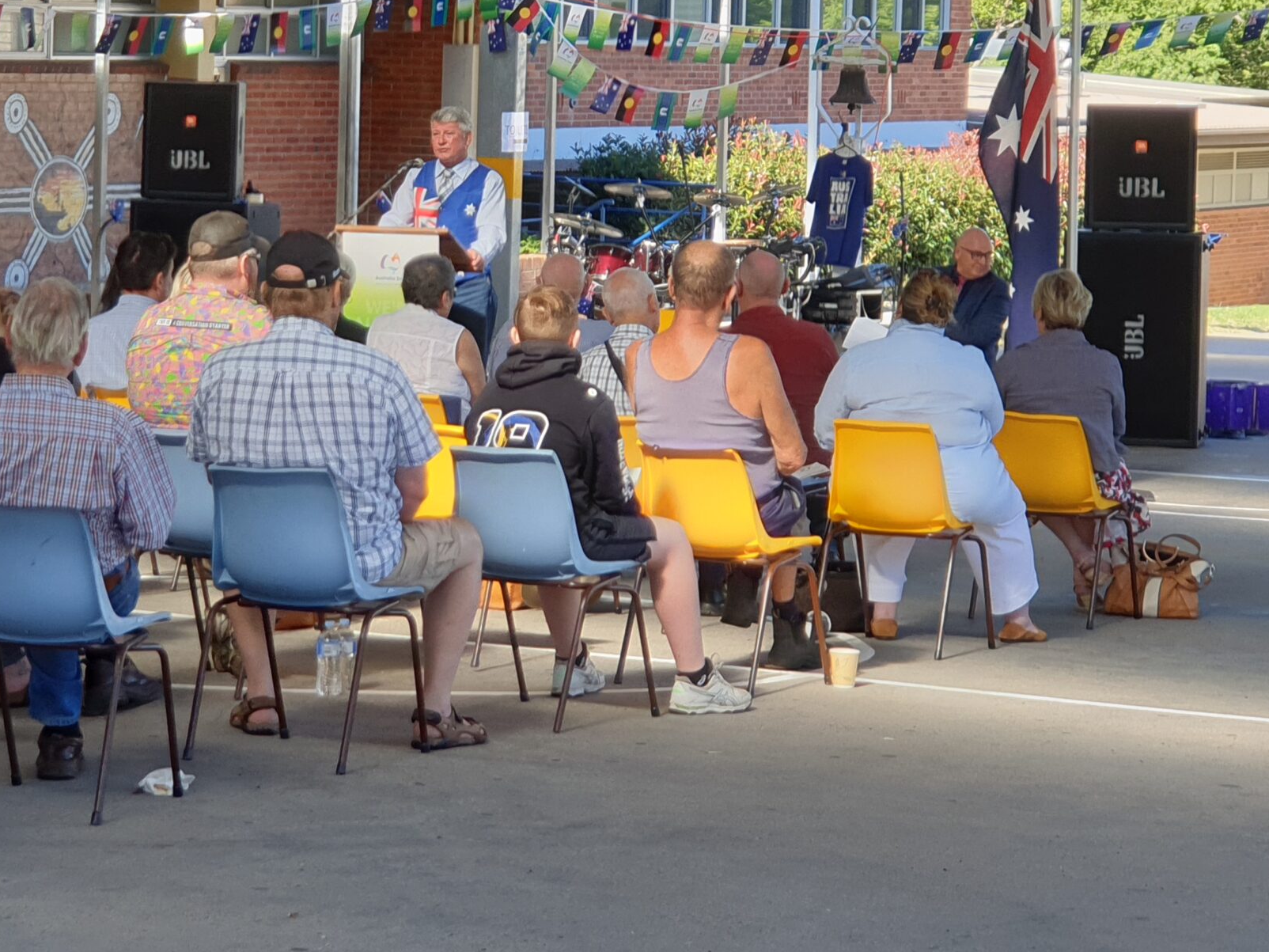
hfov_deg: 23.4
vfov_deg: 17.6
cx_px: 401
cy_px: 193
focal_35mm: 83
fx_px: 3043
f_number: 2.4
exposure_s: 1/165
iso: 100
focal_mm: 6
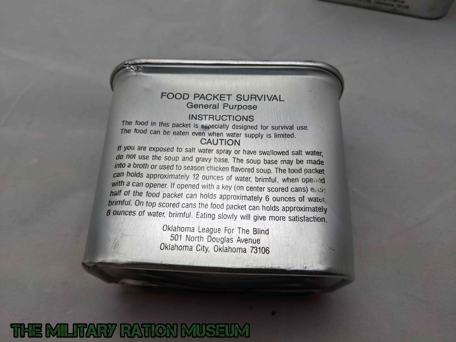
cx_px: 228
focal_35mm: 27
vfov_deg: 51.4
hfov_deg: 65.3
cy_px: 171
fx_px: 356
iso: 58
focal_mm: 4.38
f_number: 1.73
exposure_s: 1/252
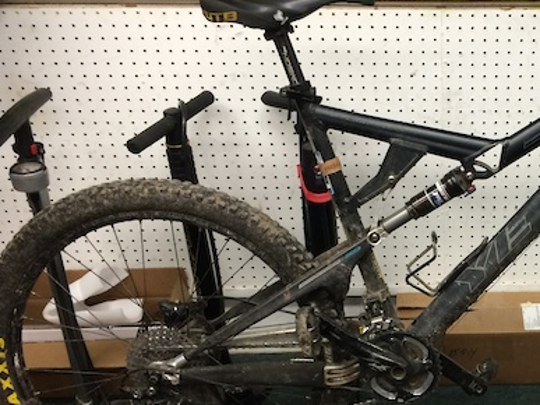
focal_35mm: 62
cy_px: 296
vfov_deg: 23.4
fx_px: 967
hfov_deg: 29.7
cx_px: 500
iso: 125
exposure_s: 1/30
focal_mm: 4.12
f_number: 2.2
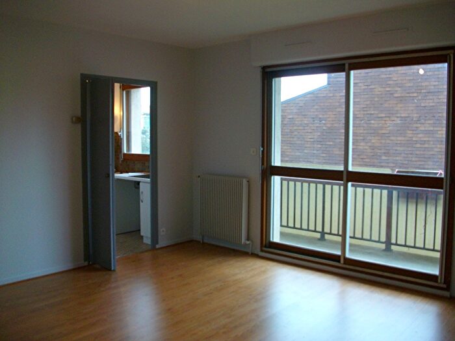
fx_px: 421
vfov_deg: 44.2
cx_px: 228
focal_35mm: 32
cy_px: 170
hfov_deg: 56.8
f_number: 2.9
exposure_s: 1/40
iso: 158
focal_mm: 5.7
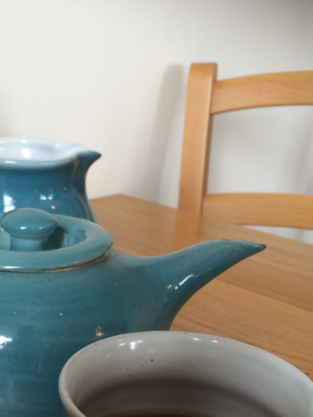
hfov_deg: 26.3
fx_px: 663
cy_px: 317
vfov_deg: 34.1
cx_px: 92
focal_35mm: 55
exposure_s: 1/50
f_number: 2.2
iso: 40
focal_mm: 4.15
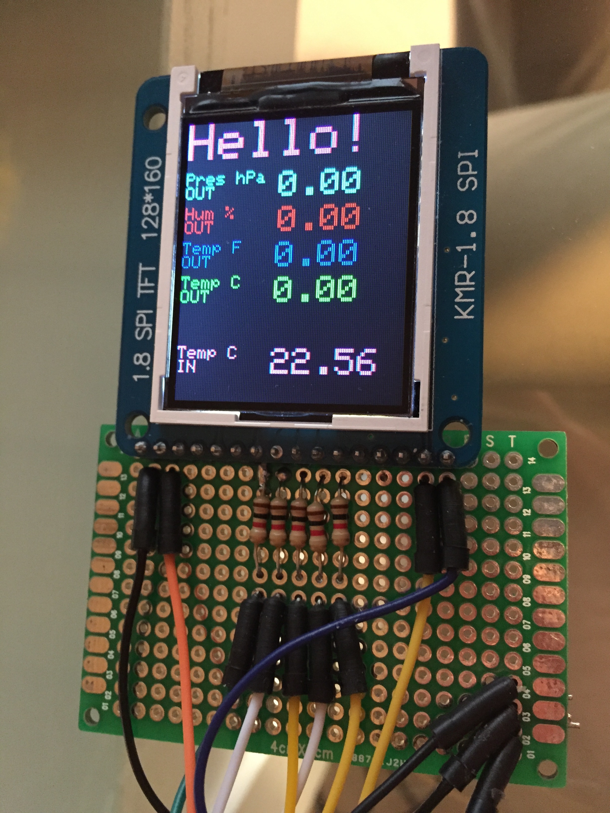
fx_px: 681
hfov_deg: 48.2
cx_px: 305
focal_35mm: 29
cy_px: 406
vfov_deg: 61.7
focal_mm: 4.15
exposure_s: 1/17
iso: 320
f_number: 2.2
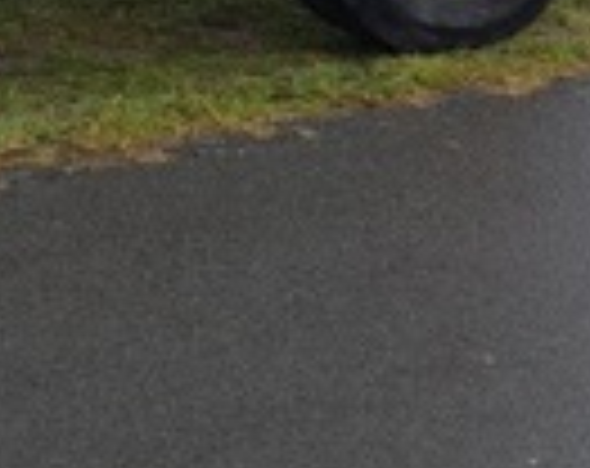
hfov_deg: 17.2
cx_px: -194
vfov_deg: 13.6
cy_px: -277
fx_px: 1828
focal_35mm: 105
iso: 50
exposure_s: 1/182
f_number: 1.8
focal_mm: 5.4
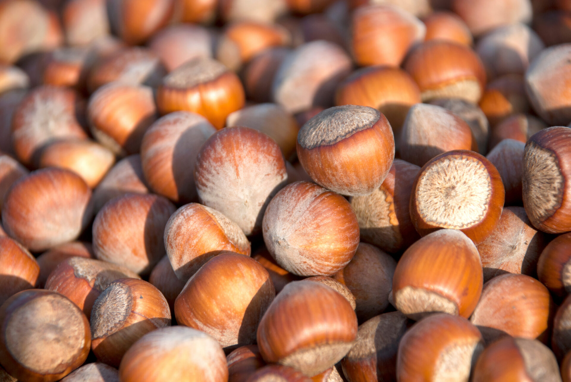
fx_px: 3215
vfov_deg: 6.8
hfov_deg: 10.1
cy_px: 191
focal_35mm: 202
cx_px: 286
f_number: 5.6
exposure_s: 1/160
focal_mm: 135
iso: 100
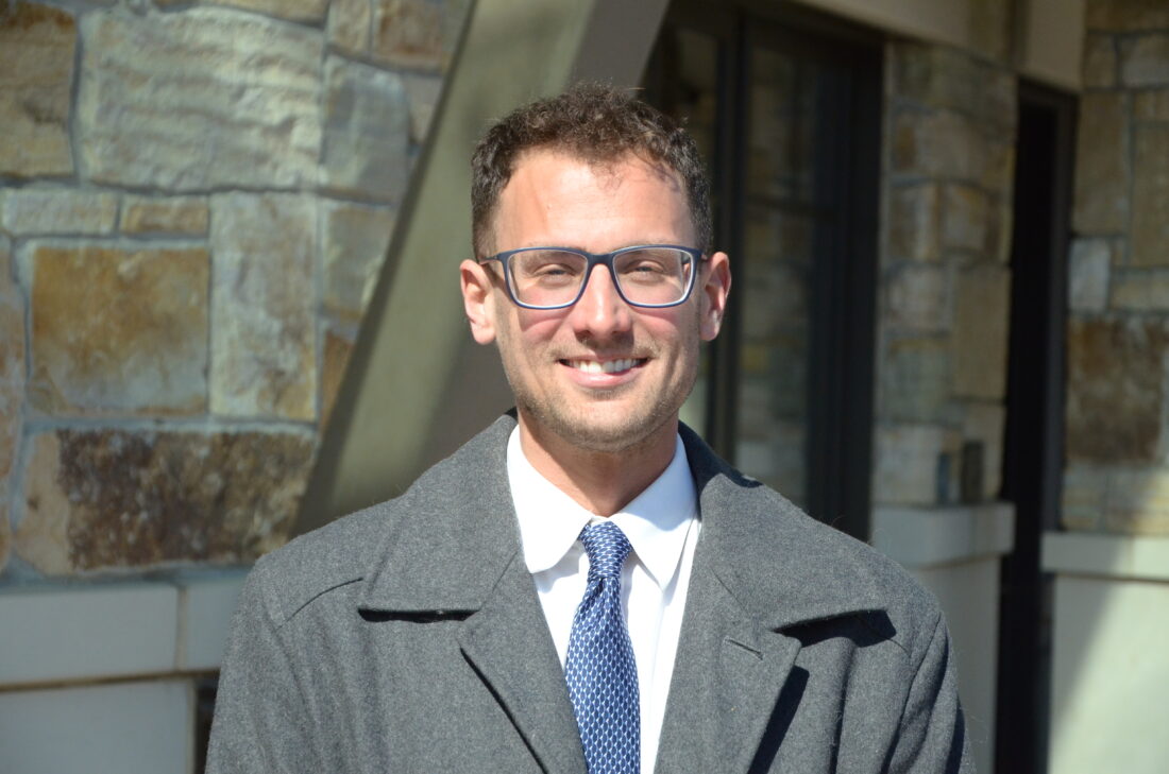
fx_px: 3209
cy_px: 387
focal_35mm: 99
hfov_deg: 20.6
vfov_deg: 13.8
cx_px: 584
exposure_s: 1/5000
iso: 1250
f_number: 5.3
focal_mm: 66
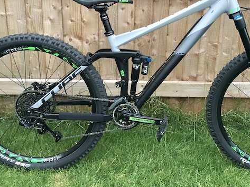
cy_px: 72
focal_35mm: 49
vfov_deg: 29.6
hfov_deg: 38.6
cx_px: 156
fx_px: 354
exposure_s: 1/33
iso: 125
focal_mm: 4.15
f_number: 2.2
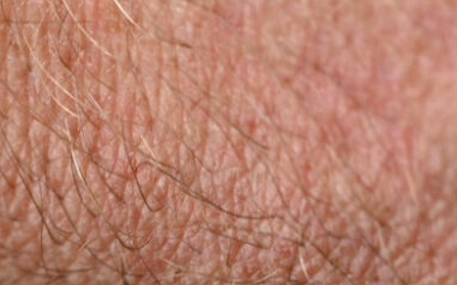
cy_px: -439
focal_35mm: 329
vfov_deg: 3.9
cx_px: -529
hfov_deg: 6.2
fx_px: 4097
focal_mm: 60
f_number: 7.1
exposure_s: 1/13
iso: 400
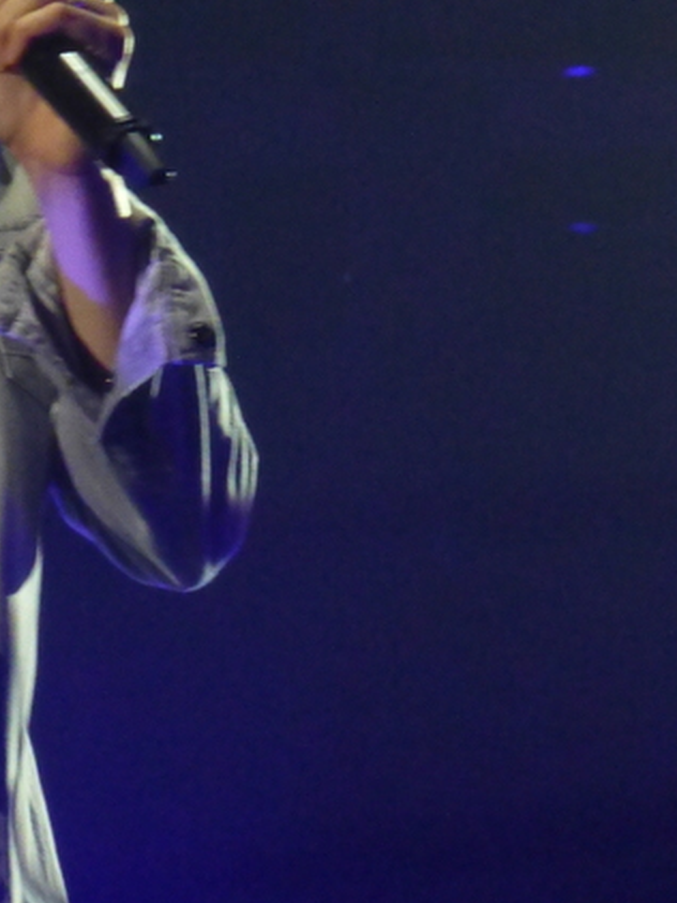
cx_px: -178
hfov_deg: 4.3
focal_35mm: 348
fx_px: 9070
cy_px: 476
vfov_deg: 5.7
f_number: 5.4
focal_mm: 21.8
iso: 800
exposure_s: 1/160
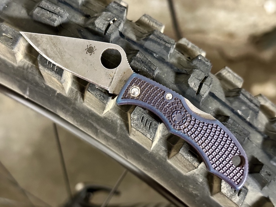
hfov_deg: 39.7
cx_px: 138
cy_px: 104
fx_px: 383
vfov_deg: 30.3
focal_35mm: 48
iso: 640
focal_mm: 6.86
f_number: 1.78
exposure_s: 1/24
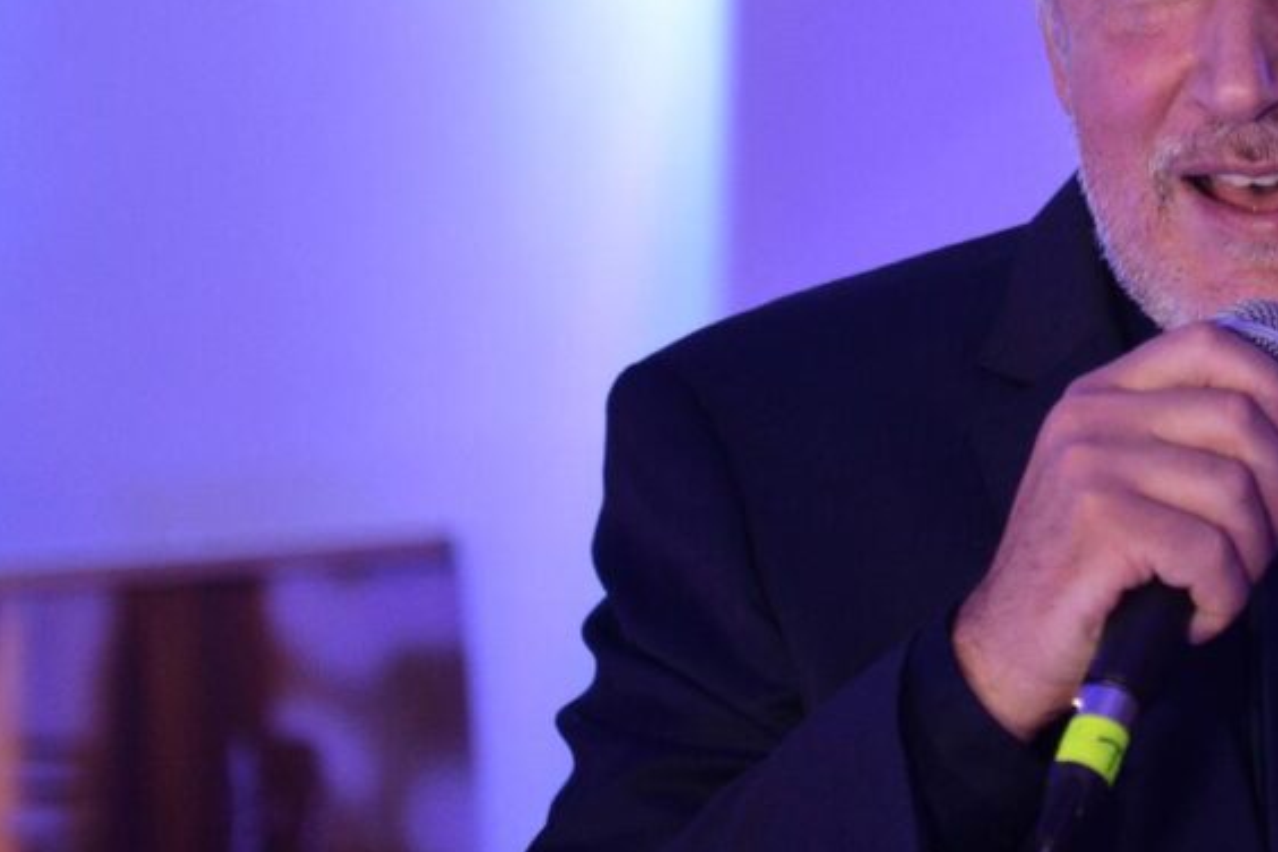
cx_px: 1344
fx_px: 5289
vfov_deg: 9.2
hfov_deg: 13.5
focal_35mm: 149
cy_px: 315
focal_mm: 70
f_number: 2.8
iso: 2500
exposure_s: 1/100
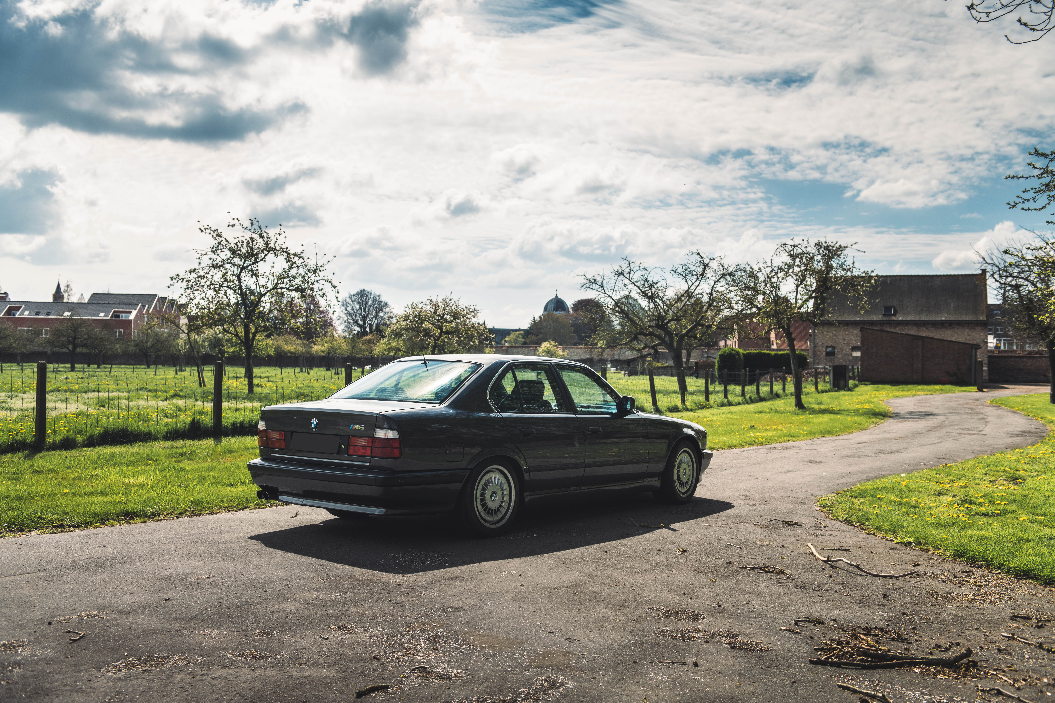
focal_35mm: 36
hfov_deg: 53.1
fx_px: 1055
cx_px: 528
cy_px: 352
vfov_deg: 36.9
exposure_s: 1/500
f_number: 4.5
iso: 250
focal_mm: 36
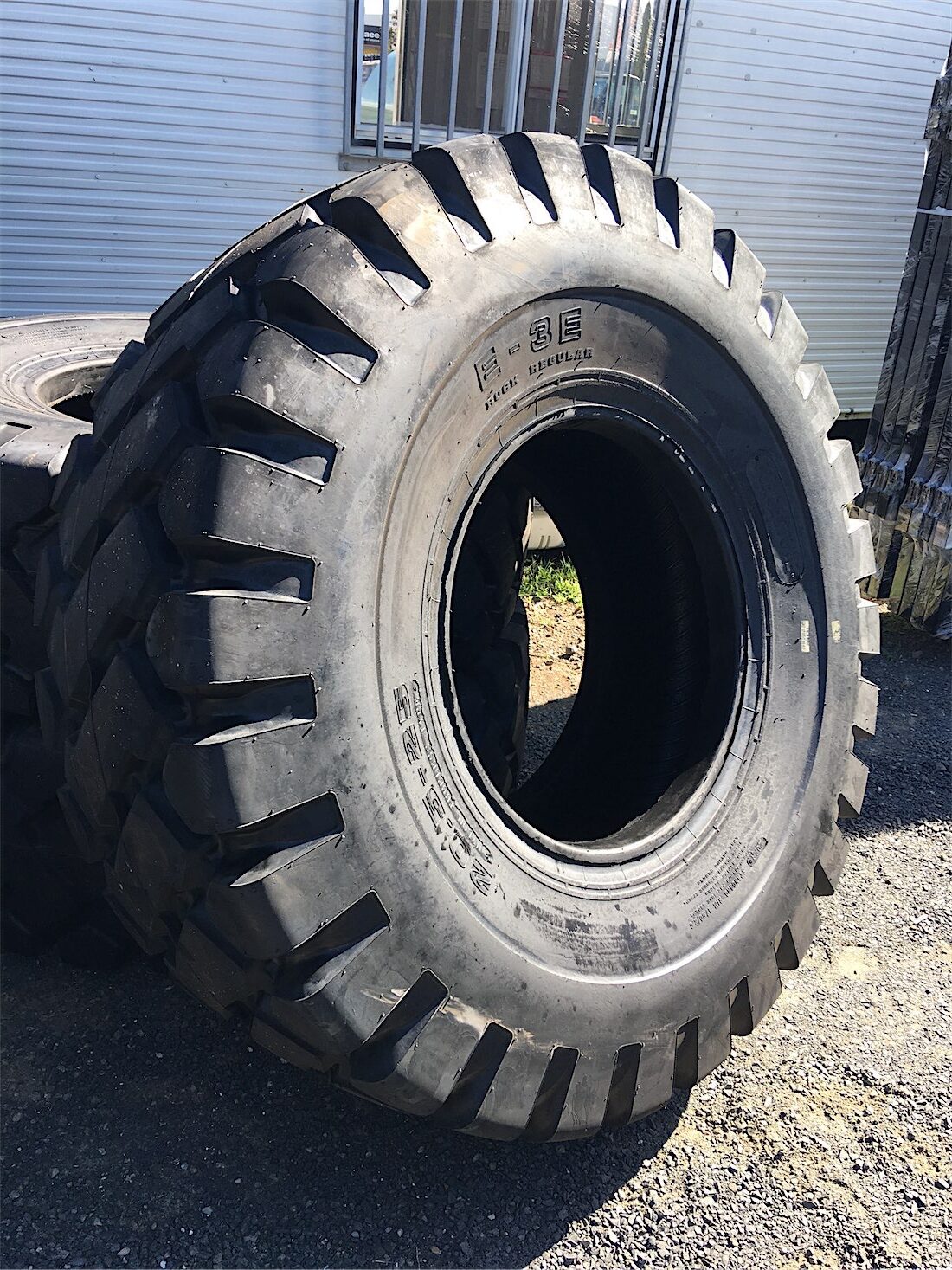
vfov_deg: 61.7
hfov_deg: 48.2
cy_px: 635
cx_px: 476
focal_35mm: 29
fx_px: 1064
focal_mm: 4.15
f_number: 2.2
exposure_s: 1/298
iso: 25
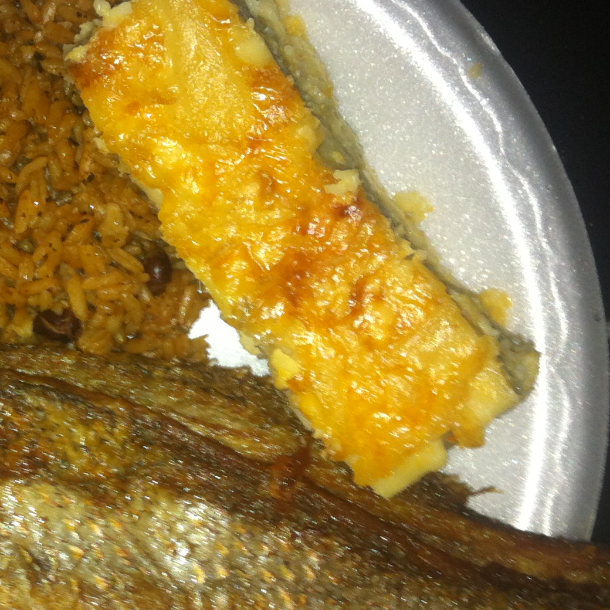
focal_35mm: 77
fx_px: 1535
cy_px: 408
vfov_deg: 22.4
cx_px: -39
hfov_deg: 21.5
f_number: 2.8
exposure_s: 1/22
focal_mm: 3.85
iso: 80
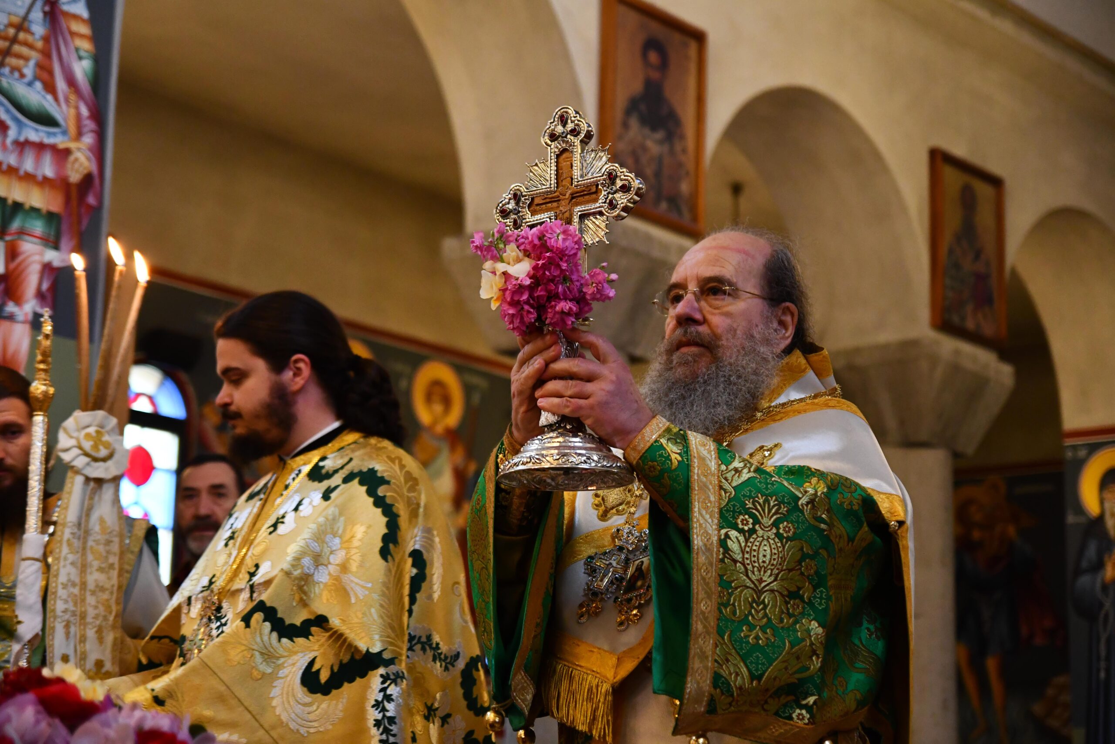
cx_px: 558
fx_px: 1487
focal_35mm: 48
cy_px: 372
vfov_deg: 28.1
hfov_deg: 41.1
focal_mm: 32
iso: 2200
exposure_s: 1/125
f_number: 2.8
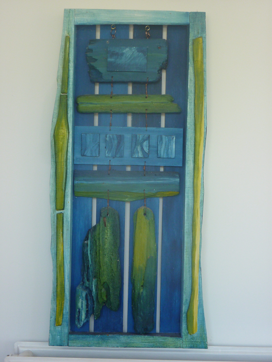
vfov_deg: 34.9
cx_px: 136
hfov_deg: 26.6
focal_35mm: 55
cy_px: 181
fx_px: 576
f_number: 3.9
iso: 200
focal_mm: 9.1
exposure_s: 1/40
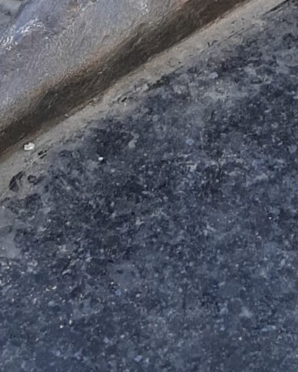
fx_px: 1268
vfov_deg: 15.2
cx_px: 231
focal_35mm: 115
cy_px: -221
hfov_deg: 13.4
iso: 40
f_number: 1.7
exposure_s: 1/149
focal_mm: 3.93
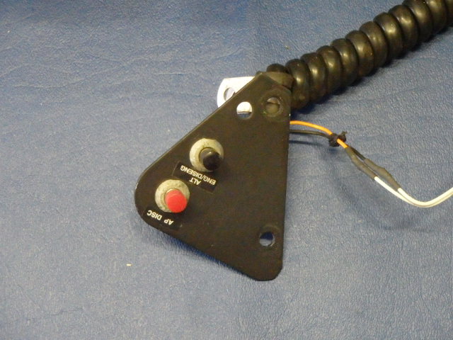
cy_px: 170
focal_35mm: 52
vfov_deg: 28.0
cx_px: 226
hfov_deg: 36.8
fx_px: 680
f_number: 5
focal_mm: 9.4
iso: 3200
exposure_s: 1/30
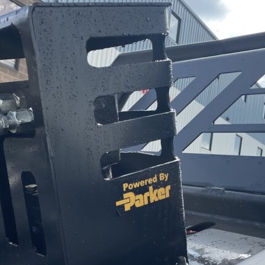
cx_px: 98
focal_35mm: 55
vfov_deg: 30.9
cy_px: 172
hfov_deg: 30.9
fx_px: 476
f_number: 1.6
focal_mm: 4.2
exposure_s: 1/1595
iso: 32
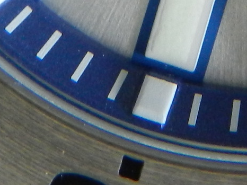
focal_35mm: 178
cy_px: -236
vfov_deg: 7.8
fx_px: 1269
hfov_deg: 11.1
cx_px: 196
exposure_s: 1/15
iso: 400
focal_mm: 5.6
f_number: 3.7
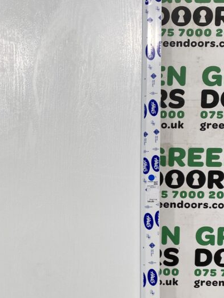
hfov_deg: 27.9
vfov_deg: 37.3
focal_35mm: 51
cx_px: 41
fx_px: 440
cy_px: 182
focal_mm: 4.25
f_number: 1.8
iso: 32
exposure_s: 1/112
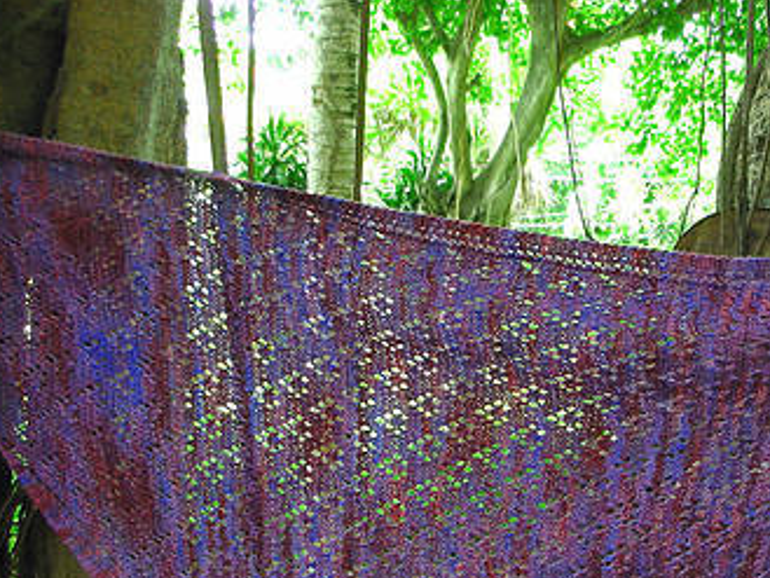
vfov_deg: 21.3
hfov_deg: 28.2
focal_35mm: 68
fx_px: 1513
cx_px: 564
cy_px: 480
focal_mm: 5.8
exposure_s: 1/35.7
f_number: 2.8
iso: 50
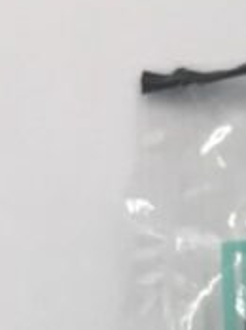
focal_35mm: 165
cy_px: 827
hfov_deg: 8.5
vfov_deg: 10.2
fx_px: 1567
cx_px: 500
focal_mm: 3.99
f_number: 1.8
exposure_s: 1/159
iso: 20
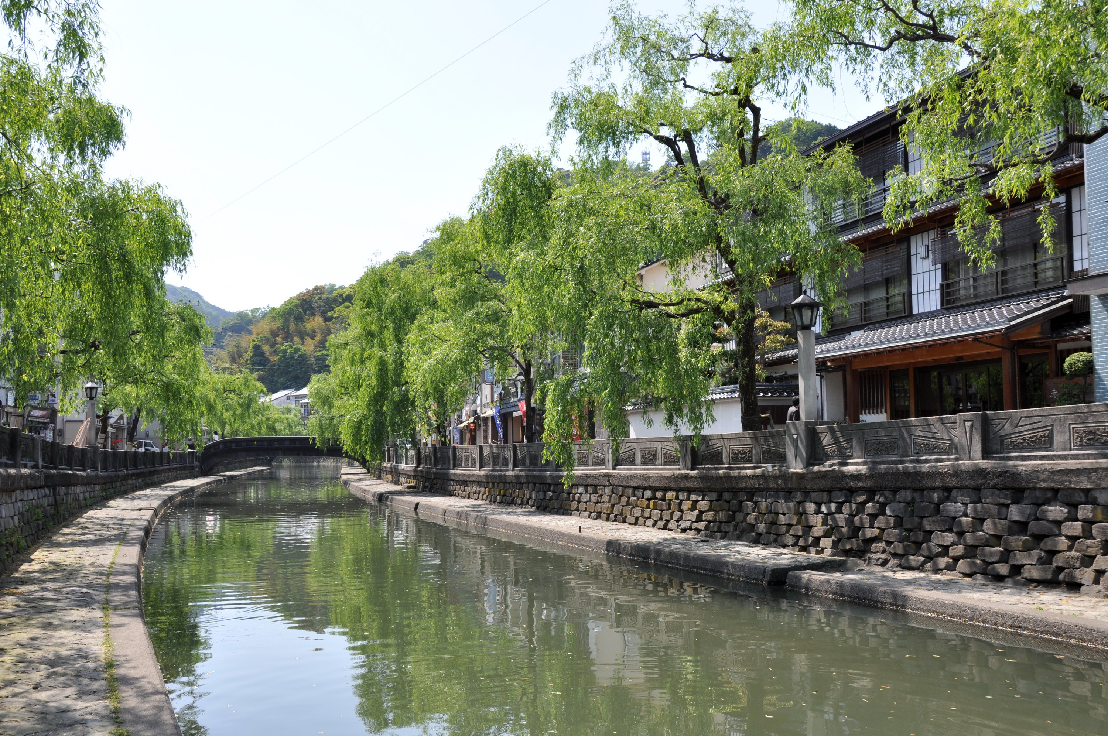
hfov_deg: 57.3
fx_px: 1014
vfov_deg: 39.9
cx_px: 554
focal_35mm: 33
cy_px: 368
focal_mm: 22
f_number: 9
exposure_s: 1/320
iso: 200
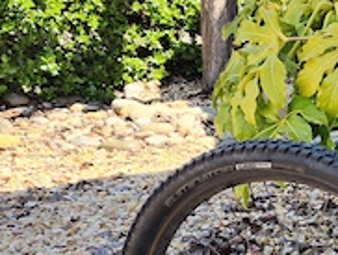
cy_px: 272
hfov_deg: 16.6
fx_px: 987
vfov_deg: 14.4
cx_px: 583
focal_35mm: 101
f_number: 1.8
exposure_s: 1/180
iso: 16
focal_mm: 6.4
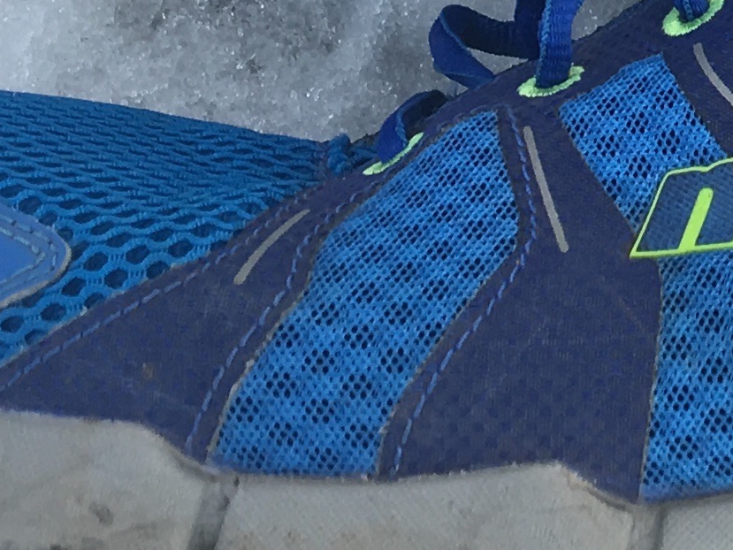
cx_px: 962
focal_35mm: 141
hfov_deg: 13.5
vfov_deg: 10.1
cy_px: -358
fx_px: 2986
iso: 25
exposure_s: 1/240
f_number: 2.2
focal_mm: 4.15
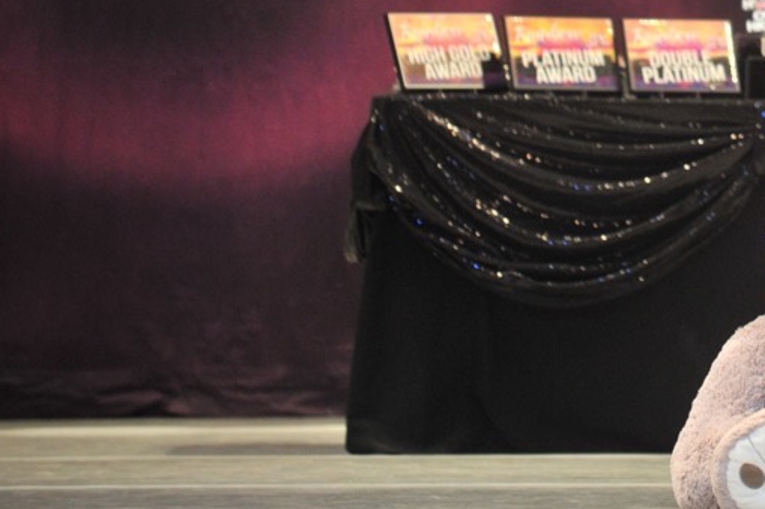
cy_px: -77
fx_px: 10685
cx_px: 876
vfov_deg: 2.7
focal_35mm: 503
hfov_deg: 4.1
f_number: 2.8
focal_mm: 200
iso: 2500
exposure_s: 1/1000
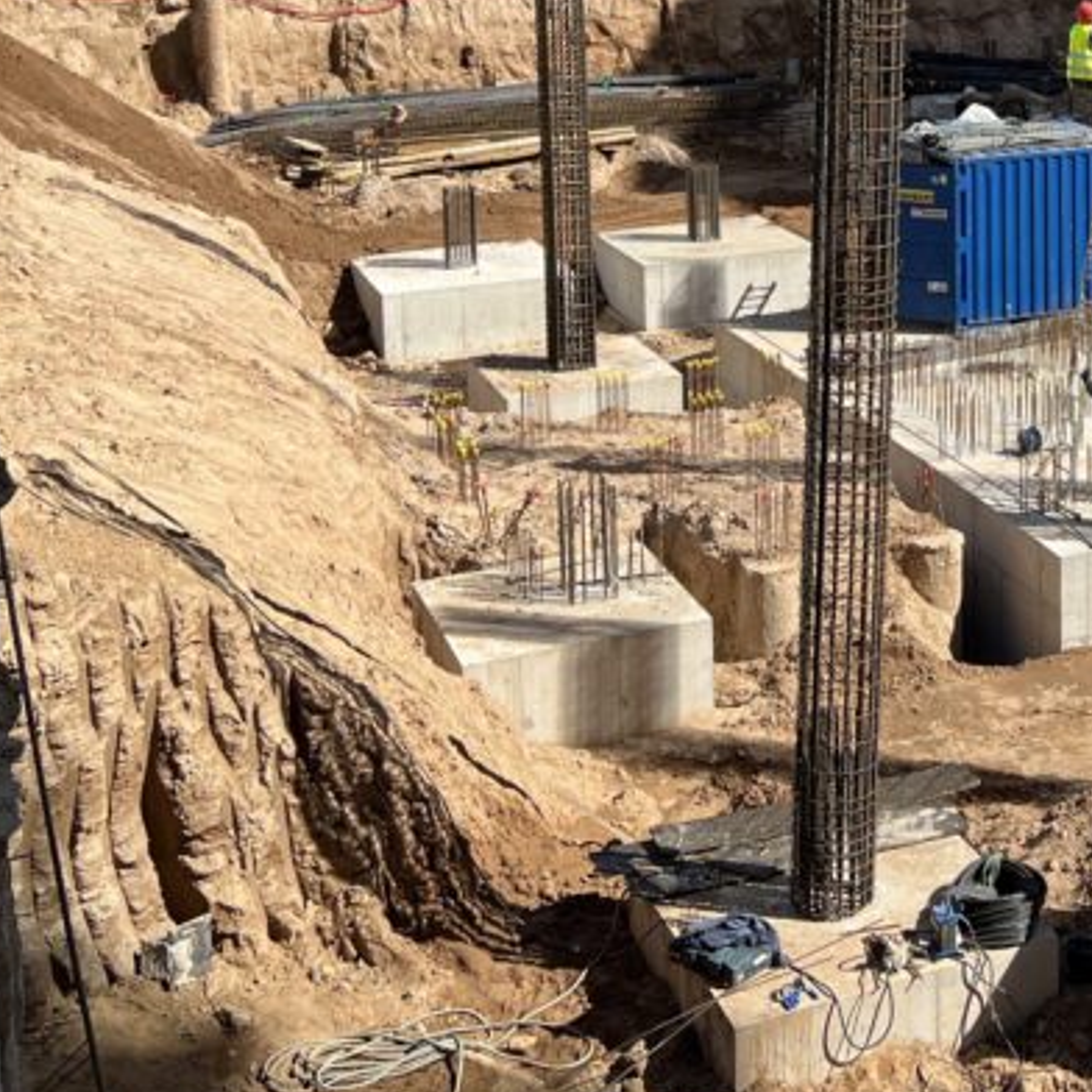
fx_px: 2141
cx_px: 1070
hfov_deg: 27.1
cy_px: 58
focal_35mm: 60
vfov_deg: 27.3
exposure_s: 1/3571
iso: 50
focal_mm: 5.7
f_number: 1.5
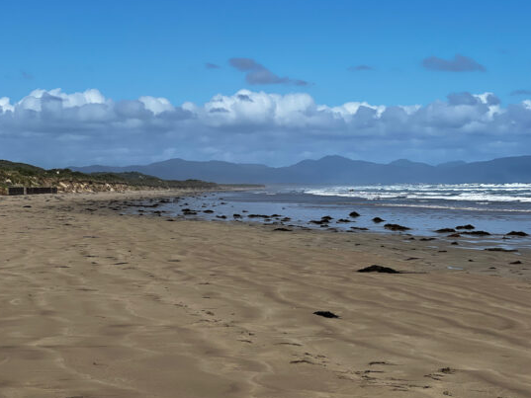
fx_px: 1320
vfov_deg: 17.2
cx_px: 293
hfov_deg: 22.7
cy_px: 192
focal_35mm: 86
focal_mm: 9
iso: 32
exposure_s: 1/1429
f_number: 2.8
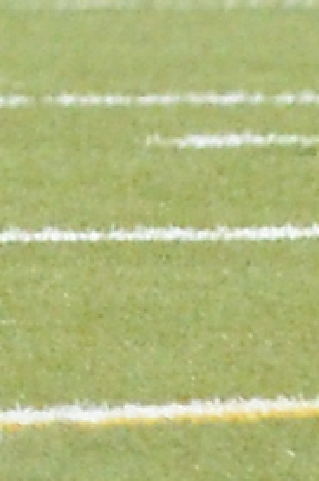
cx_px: -734
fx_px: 18773
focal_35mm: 1409
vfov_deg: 1.5
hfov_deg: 1.0
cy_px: -809
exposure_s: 1/4000
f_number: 2.8
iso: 3200
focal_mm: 130
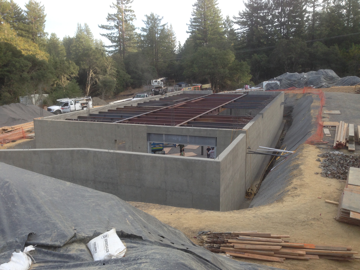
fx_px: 343
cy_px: 135
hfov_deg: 55.4
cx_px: 180
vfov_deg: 42.9
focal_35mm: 33
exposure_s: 1/185
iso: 50
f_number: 2.4
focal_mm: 4.12
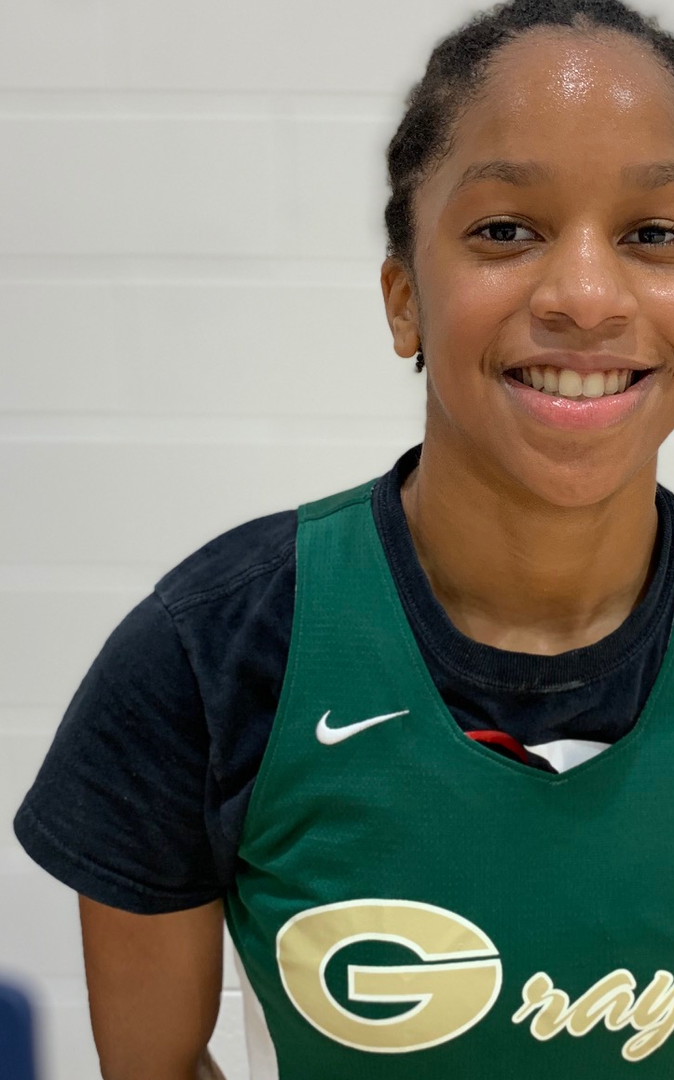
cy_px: 568
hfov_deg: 26.5
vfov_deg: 41.8
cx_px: 502
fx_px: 1412
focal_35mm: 48
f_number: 1.8
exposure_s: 1/68
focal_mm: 4.25
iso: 100
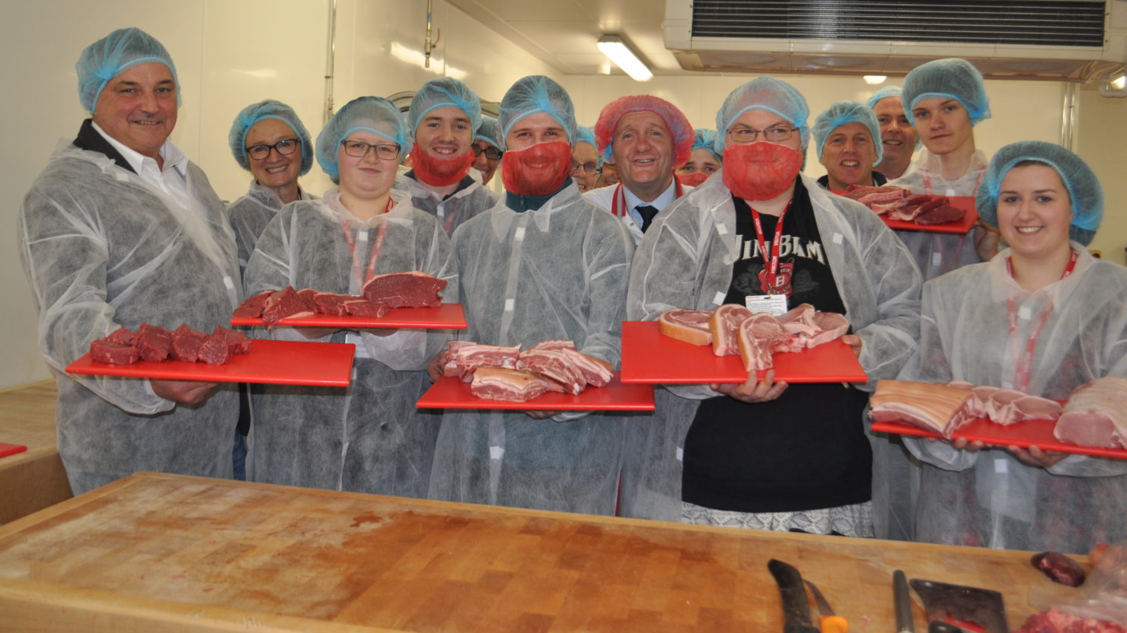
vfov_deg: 33.6
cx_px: 557
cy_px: 259
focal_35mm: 35
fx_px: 1046
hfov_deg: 56.6
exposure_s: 1/125
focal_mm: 22
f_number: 3.8
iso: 560
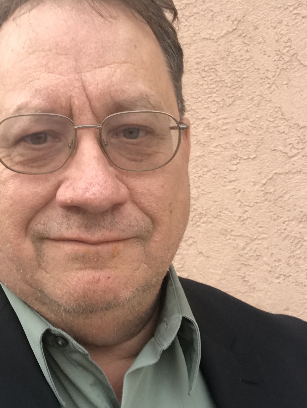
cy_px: 213
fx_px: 685
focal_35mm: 58
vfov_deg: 33.2
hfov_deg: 24.9
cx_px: 63
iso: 32
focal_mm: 2.87
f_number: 2.2
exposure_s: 1/40
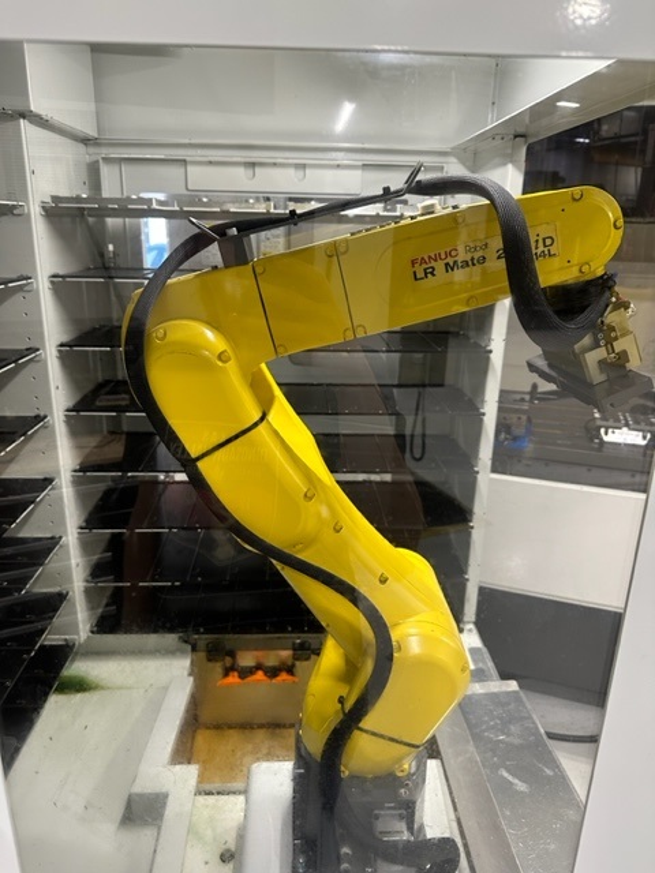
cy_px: 436
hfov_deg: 56.8
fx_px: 606
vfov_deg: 71.6
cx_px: 328
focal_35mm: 24
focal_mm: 6.86
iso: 200
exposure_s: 1/120
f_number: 1.78
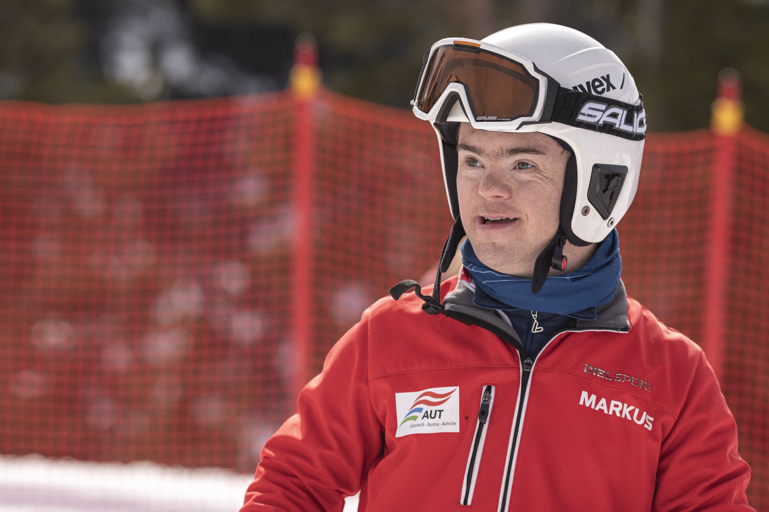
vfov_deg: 10.2
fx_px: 2883
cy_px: 256
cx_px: 384
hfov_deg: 15.2
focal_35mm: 135
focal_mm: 135
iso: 64
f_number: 4
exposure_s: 1/1000
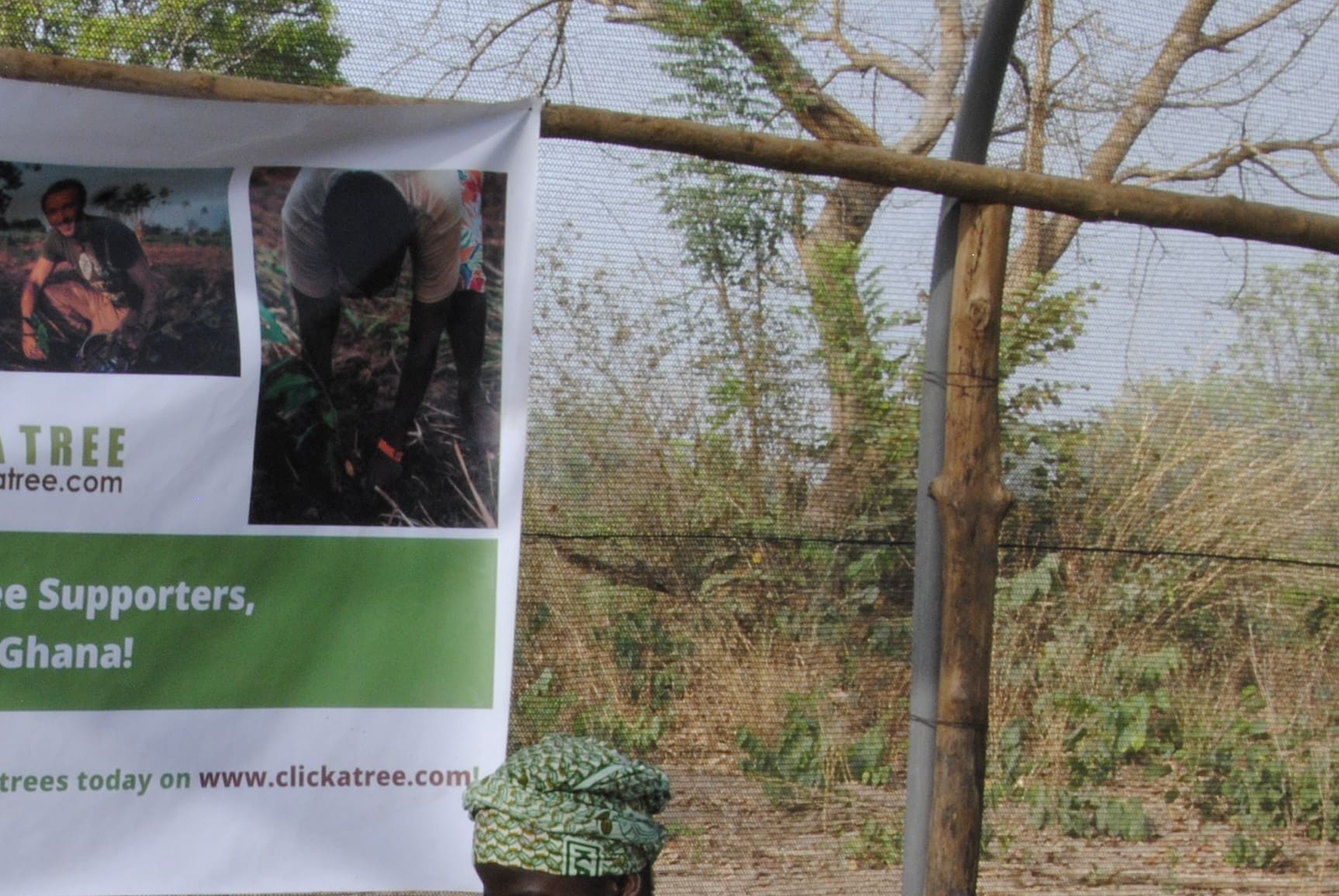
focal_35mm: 84
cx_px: 112
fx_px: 3132
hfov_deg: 23.4
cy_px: 1005
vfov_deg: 15.8
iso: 400
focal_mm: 25
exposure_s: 1/30
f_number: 20
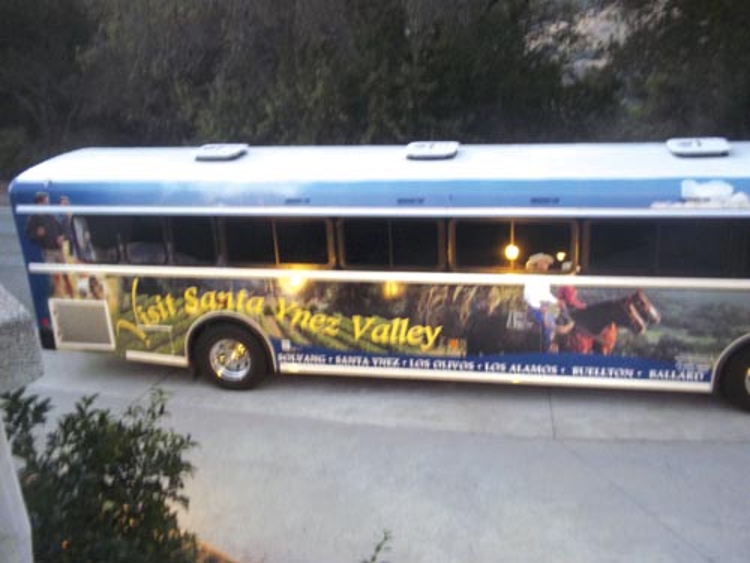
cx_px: 375
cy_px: 282
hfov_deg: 51.4
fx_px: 780
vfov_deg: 39.7
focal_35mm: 36
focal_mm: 6.5
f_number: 3.1
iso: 160
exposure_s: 1/10
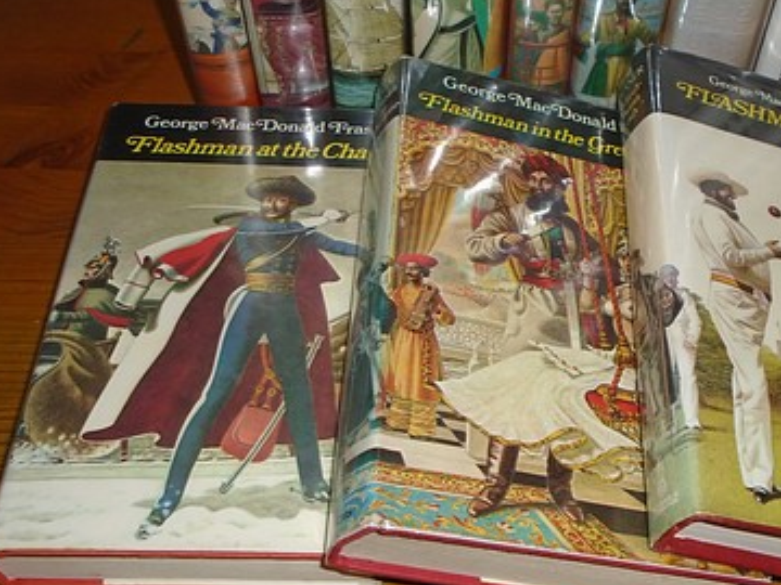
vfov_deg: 29.1
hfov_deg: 37.8
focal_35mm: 50
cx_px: 512
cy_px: 322
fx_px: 1128
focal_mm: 6.4
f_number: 3.8
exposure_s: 1/30
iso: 200
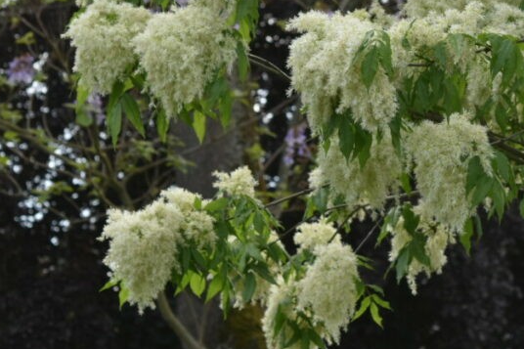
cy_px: 93
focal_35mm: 172
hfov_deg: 11.9
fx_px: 2503
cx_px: 407
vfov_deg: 8.0
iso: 360
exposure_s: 1/500
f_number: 5.6
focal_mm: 60
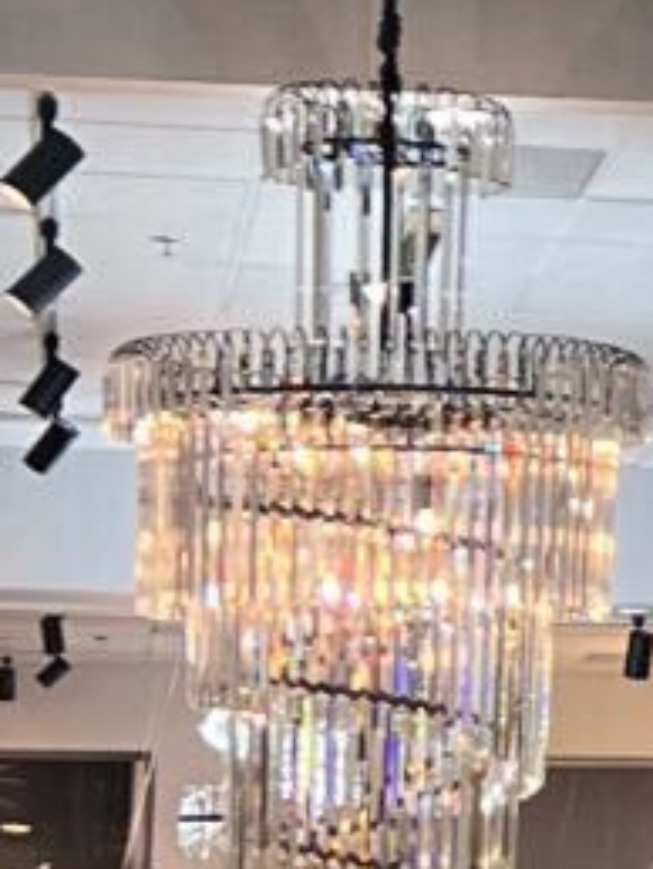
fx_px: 5173
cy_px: 552
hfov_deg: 6.3
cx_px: 2289
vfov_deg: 9.6
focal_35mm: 206
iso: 100
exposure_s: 1/120
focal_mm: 5.7
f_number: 1.5
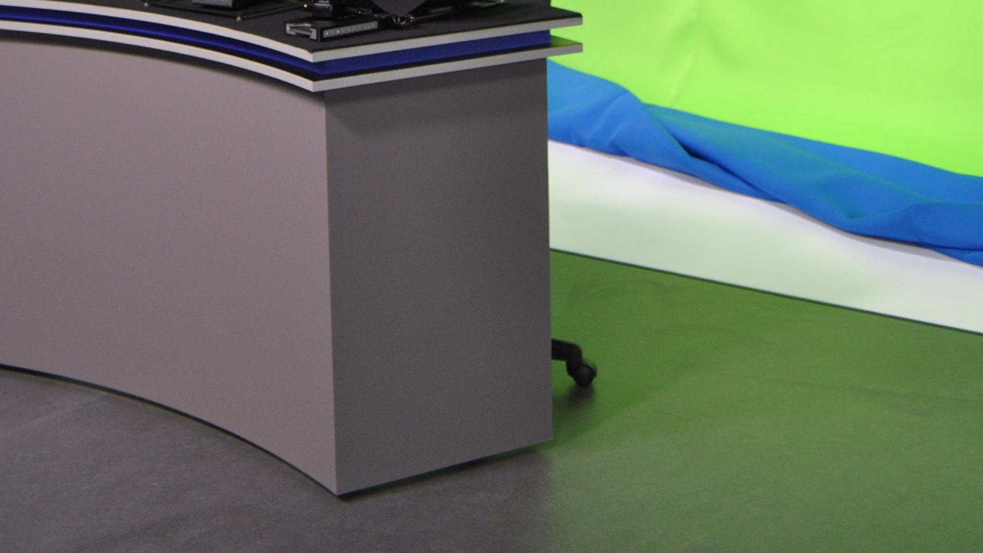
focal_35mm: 65
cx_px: 262
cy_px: -154
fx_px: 1694
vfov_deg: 17.5
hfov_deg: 31.8
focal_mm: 18
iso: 200
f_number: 3.5
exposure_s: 1/80
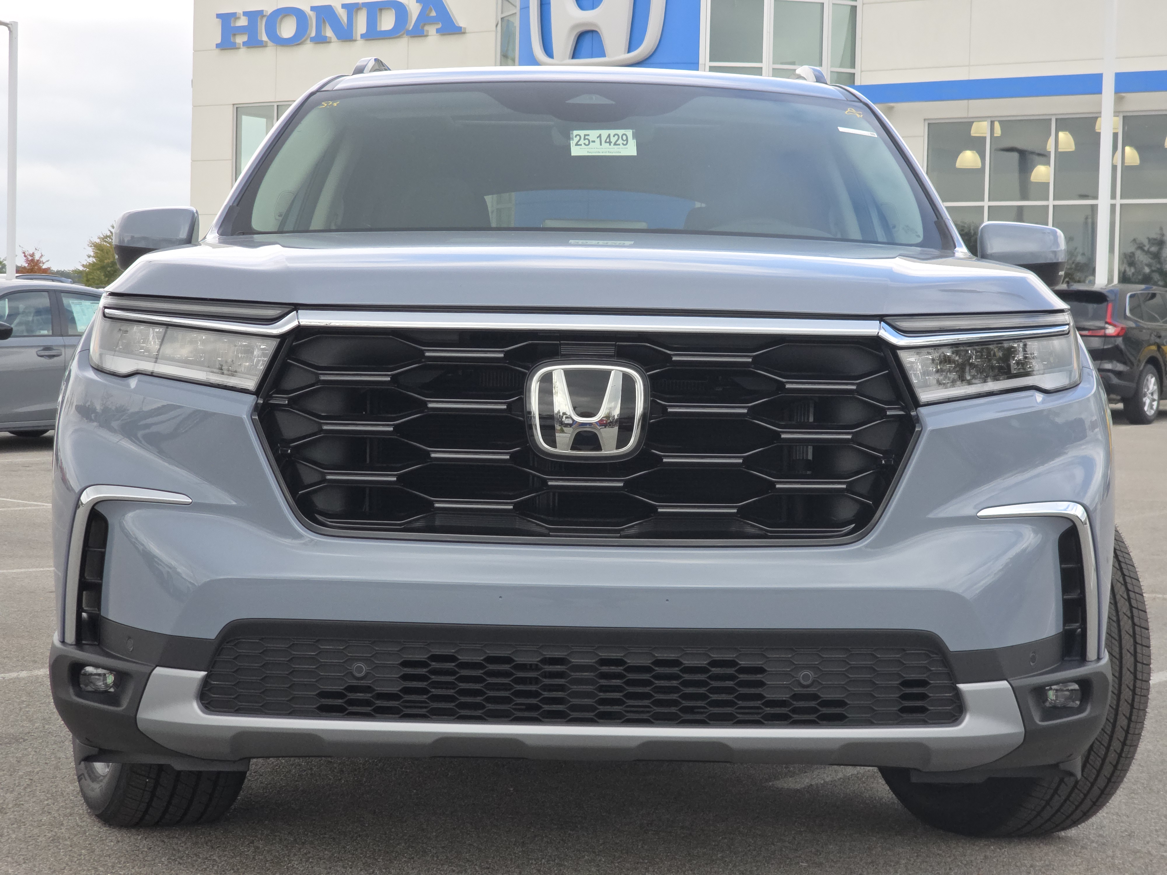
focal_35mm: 69
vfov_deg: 21.3
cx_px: 584
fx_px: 2326
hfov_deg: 28.2
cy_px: 438
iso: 50
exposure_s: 1/607
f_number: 2.4
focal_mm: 7.9
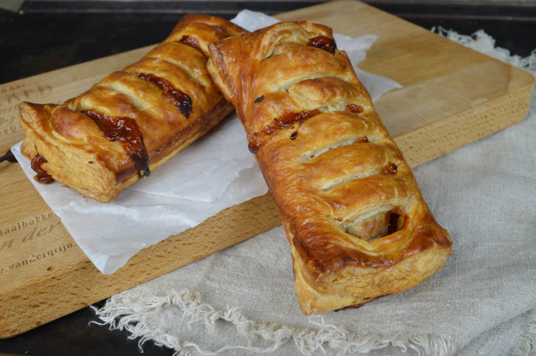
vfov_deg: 39.9
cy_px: 178
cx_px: 268
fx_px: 491
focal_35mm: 33
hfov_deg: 57.3
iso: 100
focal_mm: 22
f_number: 9
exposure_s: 1/5
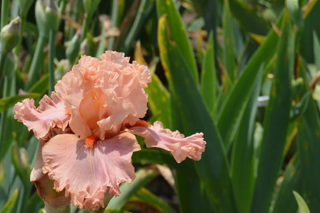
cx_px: 75
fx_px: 1269
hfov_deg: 14.3
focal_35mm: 143
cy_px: 120
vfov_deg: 9.6
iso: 100
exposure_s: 1/250
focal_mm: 55
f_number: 8
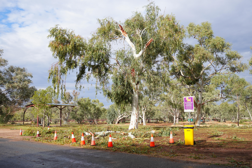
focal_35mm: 34
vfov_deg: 38.4
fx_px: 241
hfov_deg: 55.1
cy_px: 84
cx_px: 126
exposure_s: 1/400
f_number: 5
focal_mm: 23
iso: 100
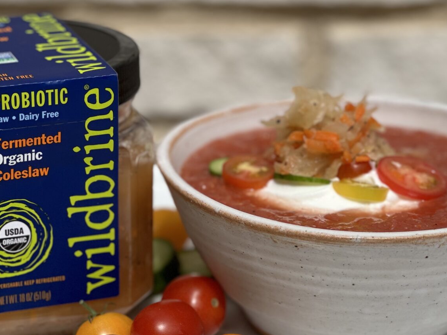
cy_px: 157
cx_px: 219
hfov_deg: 14.2
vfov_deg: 10.7
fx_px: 1795
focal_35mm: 139
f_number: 2.8
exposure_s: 1/1096
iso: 32
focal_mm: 9
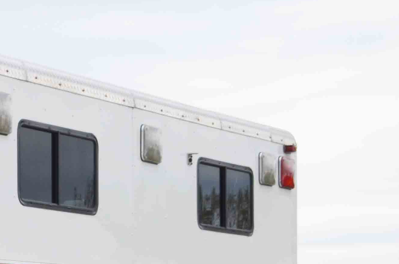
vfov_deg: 8.0
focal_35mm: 168
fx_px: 1858
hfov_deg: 11.3
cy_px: 402
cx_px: -345
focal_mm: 30
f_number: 7.1
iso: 200
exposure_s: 1/200
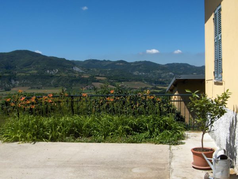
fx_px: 269
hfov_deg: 47.8
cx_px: 119
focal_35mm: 39
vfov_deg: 36.9
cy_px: 90
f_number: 4.8
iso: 100
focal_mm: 8
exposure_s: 1/758
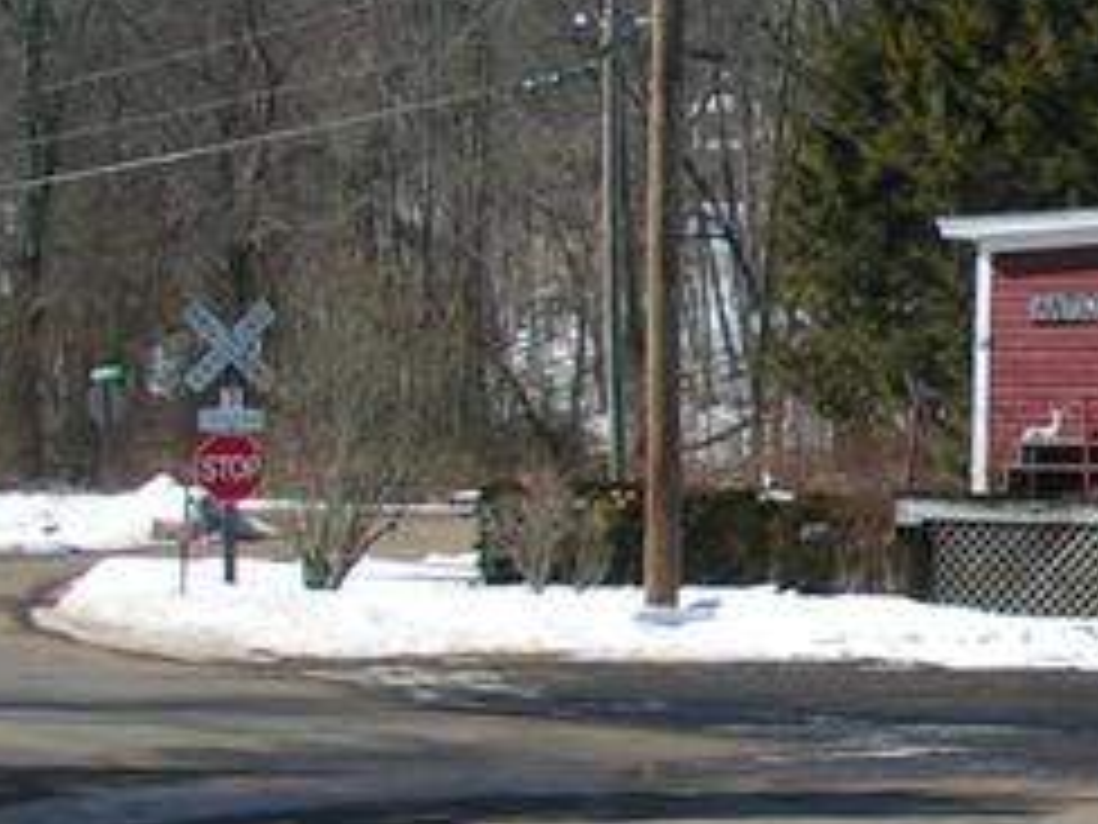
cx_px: 1570
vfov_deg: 9.0
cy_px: 324
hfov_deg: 11.6
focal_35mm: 164
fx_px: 5202
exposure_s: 1/400
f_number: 5.6
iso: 50
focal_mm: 7.3
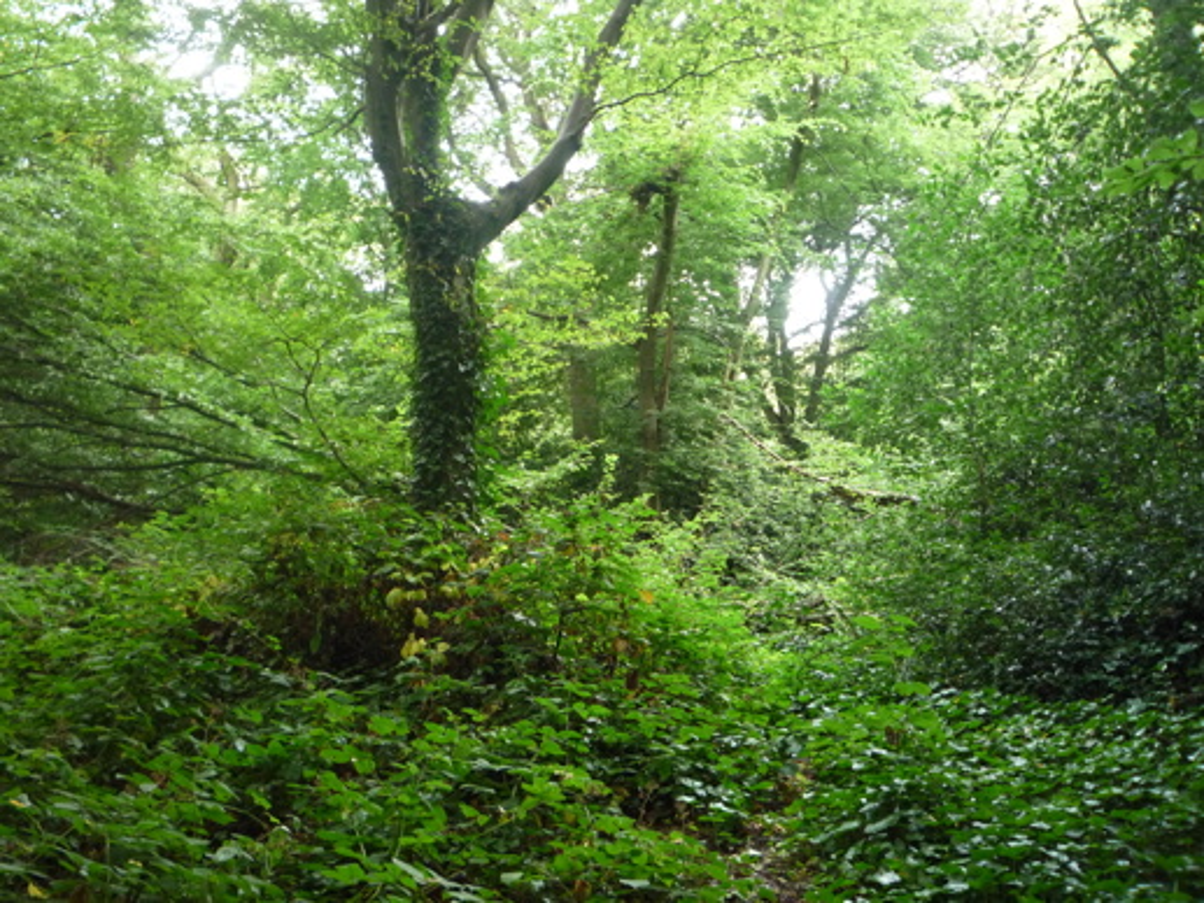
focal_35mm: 30
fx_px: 1044
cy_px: 452
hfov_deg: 60.0
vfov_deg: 46.8
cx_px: 602
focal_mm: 5.2
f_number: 3.3
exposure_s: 1/30
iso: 320
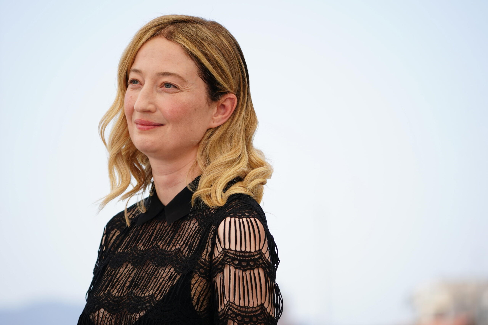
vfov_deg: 6.9
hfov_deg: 10.3
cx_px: 244
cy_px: 162
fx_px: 2711
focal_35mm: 200
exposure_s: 1/1000
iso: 500
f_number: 6.3
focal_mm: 200
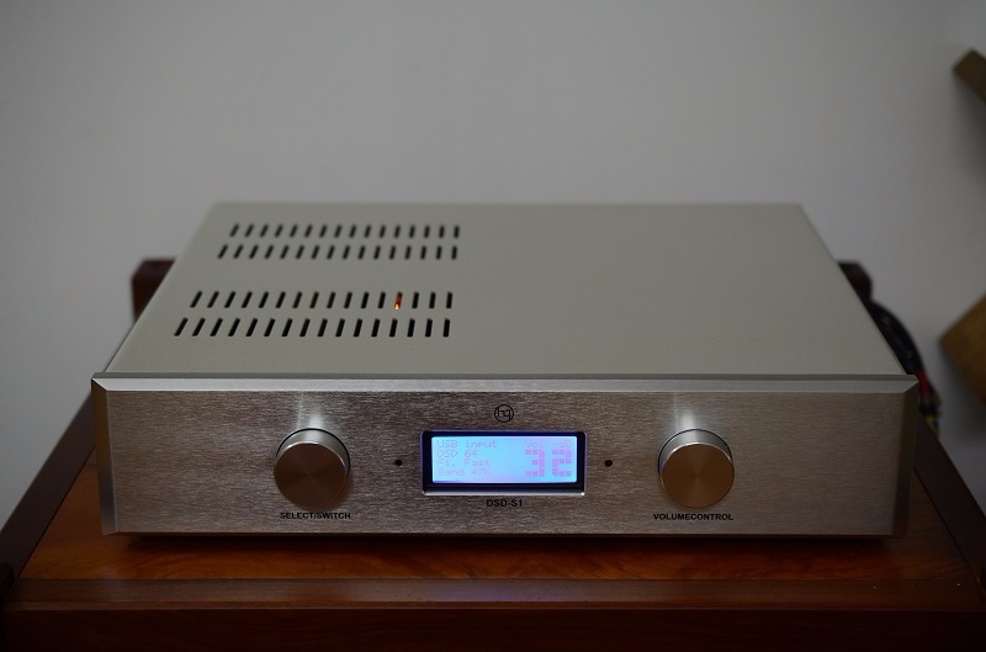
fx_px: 1639
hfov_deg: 33.5
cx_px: 493
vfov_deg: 22.5
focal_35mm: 60
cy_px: 326
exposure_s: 1/40
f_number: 3.2
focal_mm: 40
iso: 400
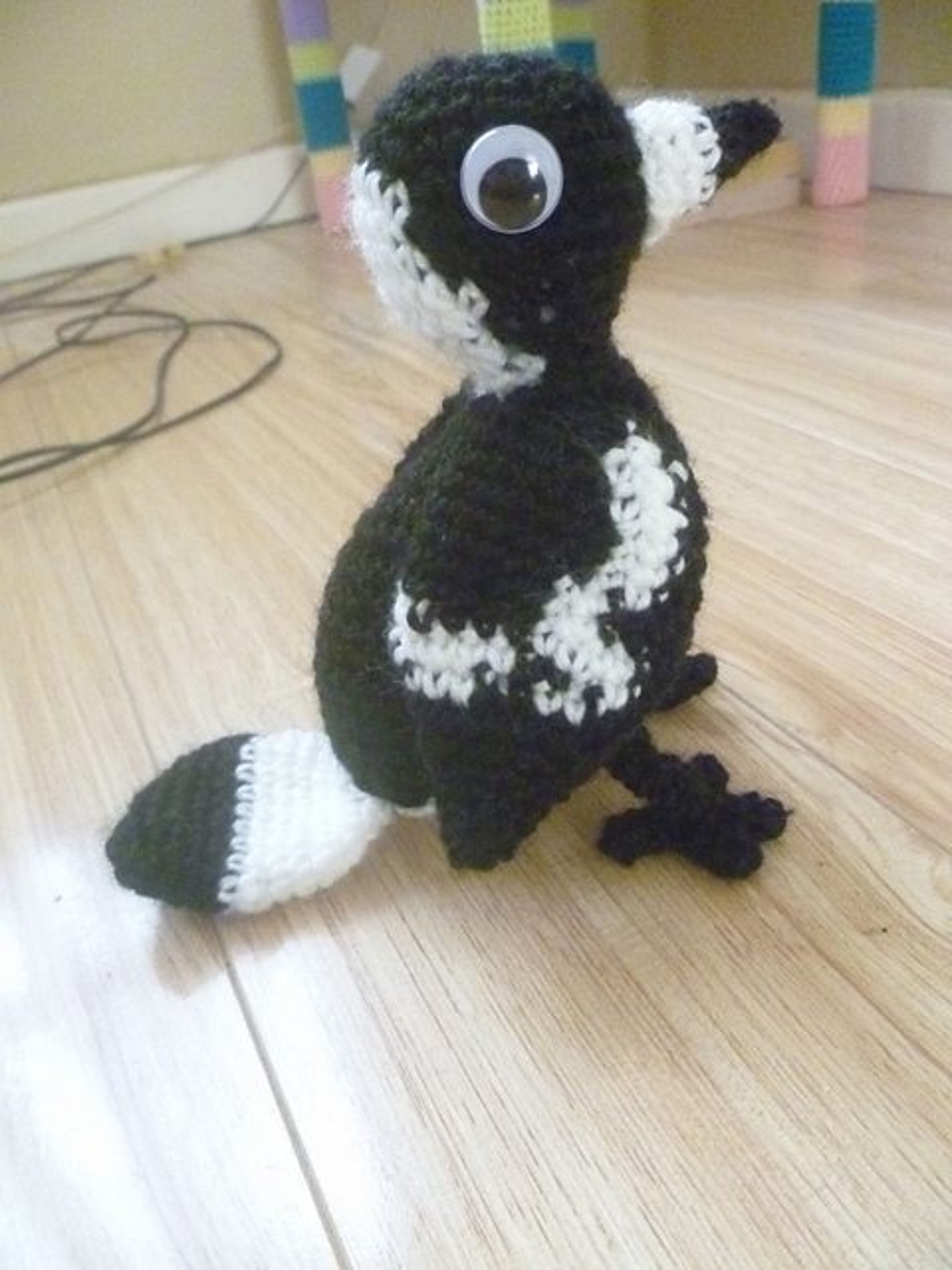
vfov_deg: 63.4
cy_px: 635
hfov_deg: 49.7
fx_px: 1027
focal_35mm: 28
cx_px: 476
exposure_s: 1/125
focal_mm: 5
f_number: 3.3
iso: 1600
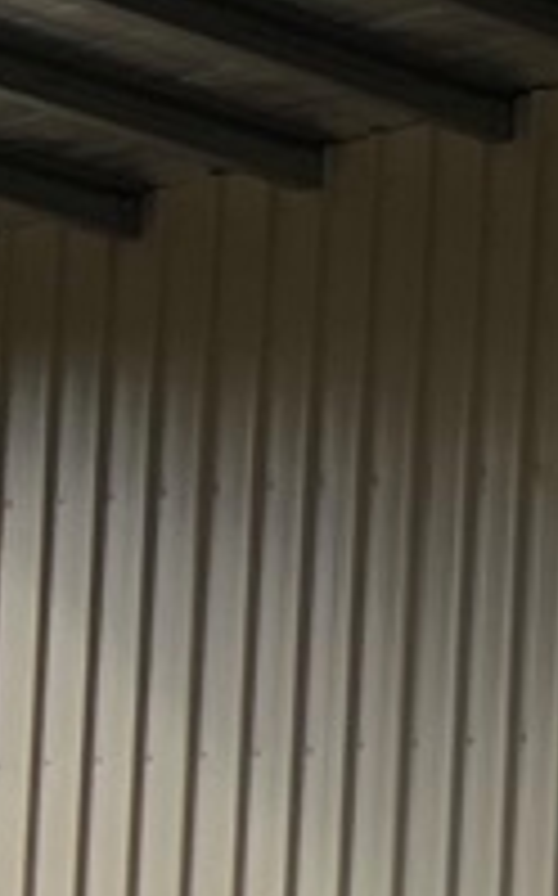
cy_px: 806
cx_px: 3213
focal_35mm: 279
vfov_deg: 7.5
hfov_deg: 4.0
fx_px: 6803
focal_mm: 5.7
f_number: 1.5
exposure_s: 1/3460
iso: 50
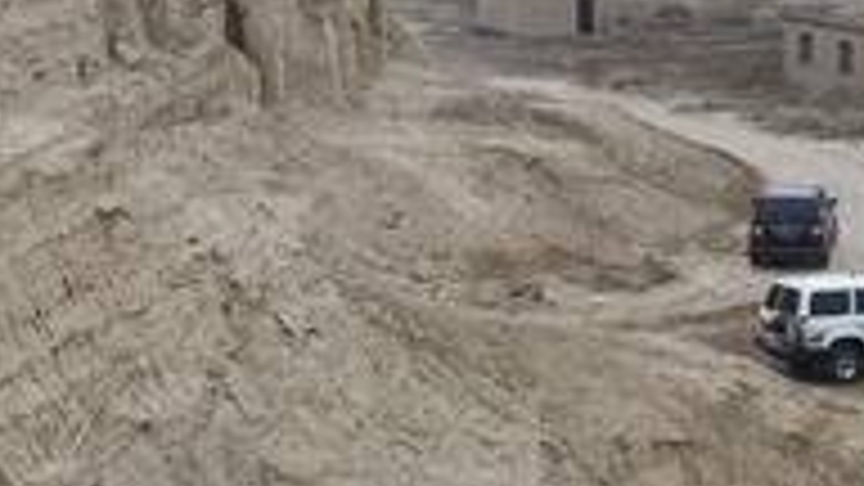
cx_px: 189
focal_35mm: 108
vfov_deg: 11.2
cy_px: 52
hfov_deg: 19.6
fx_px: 2474
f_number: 3.8
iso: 400
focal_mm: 22
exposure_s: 1/640
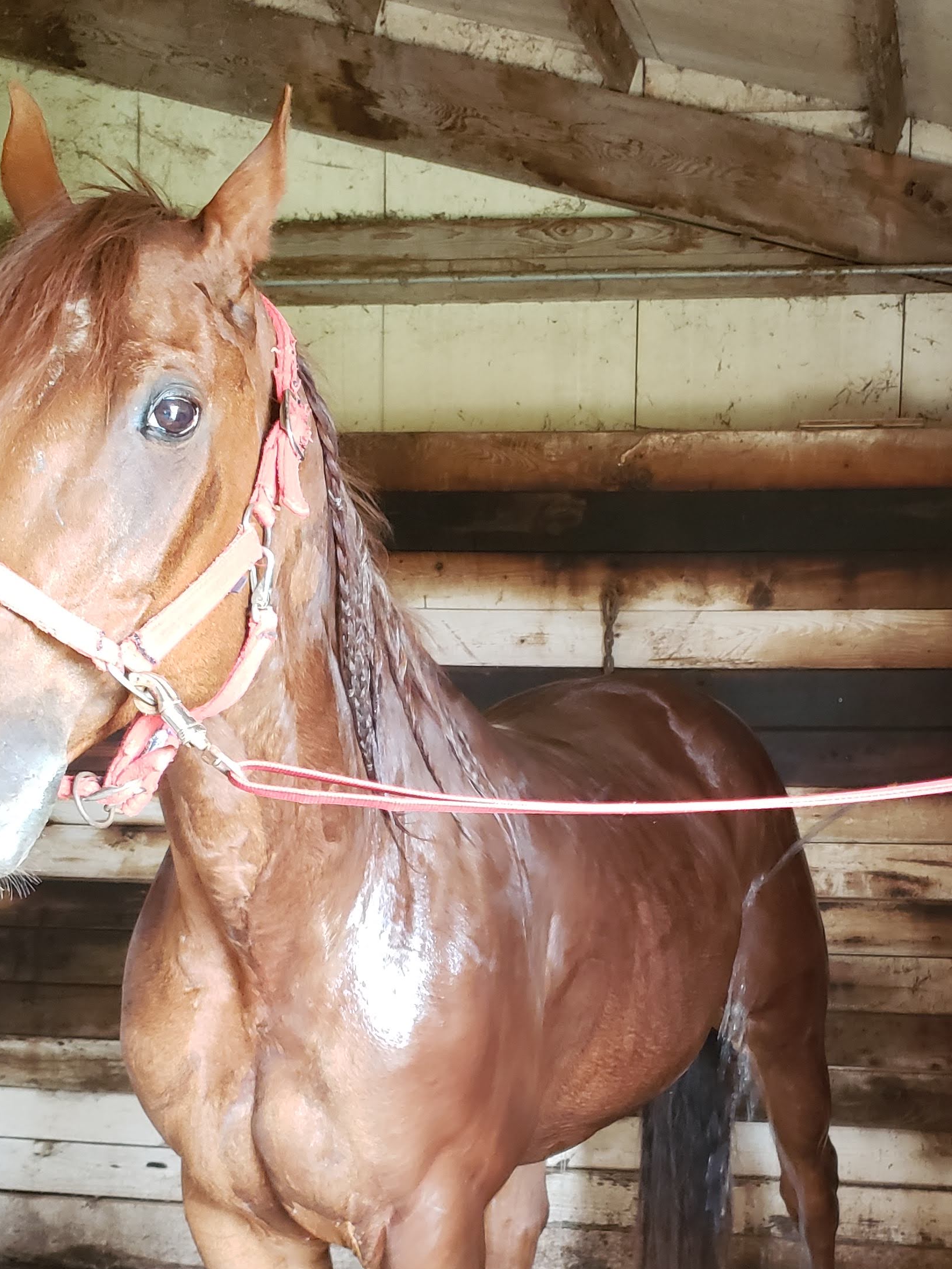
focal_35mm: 48
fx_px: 1760
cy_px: 929
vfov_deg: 38.8
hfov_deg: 30.0
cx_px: 661
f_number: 1.5
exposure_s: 1/39
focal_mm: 4.3
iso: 250
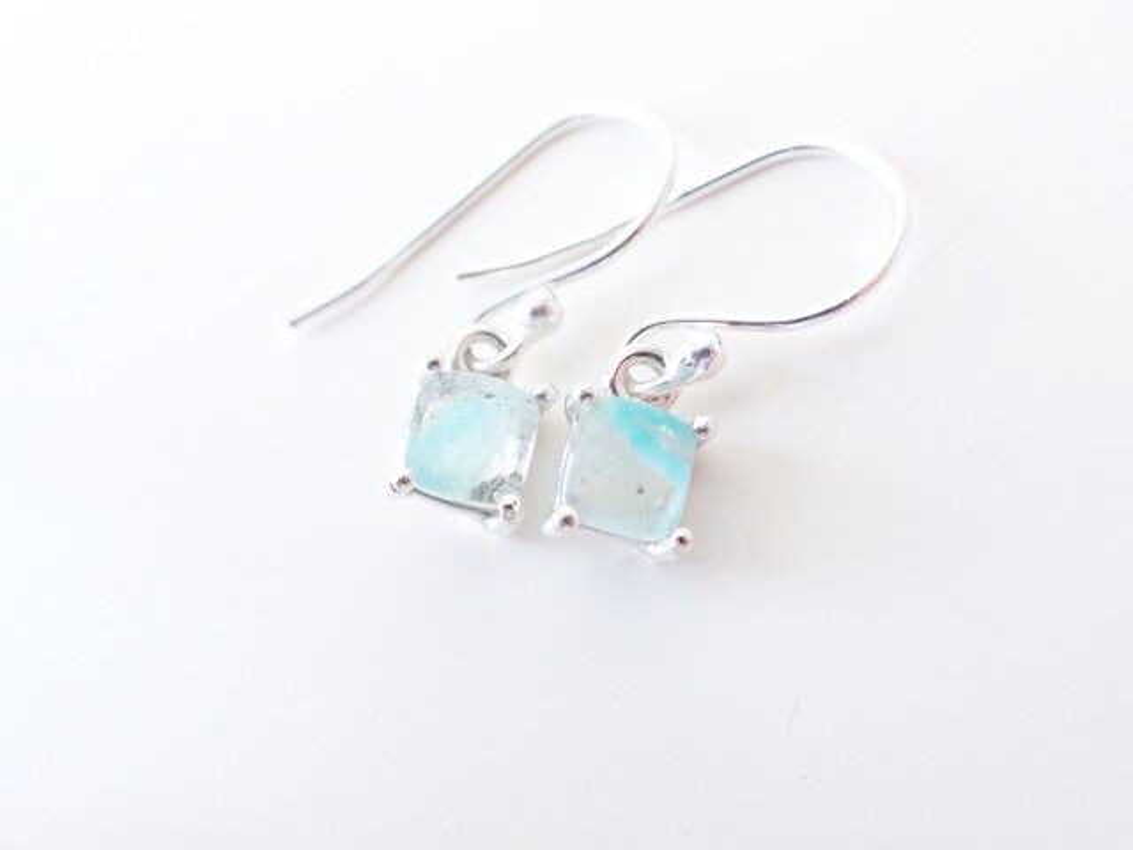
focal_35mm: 30
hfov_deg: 60.0
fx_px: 982
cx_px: 566
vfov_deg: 46.8
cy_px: 425
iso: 400
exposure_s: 1/125
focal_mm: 5.4
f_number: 3.2
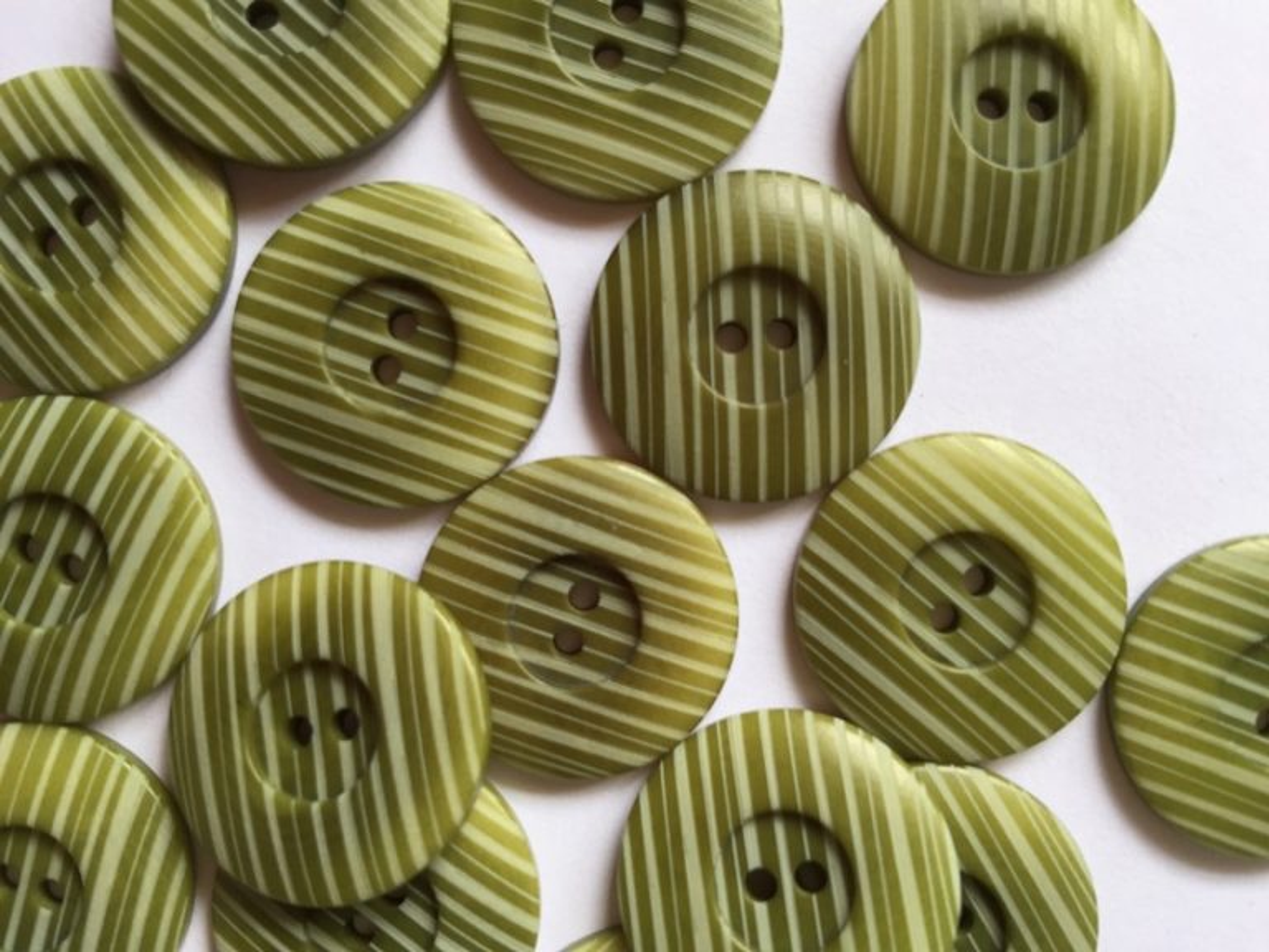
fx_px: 1063
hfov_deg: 61.7
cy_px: 476
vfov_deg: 48.2
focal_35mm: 29
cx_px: 634
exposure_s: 1/50
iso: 32
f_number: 2.2
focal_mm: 4.15
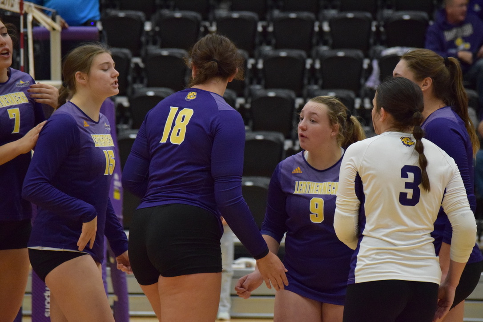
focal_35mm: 188
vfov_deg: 7.3
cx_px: 242
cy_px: 161
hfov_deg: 11.0
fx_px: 2515
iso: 6400
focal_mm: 125
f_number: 4.8
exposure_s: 1/1000
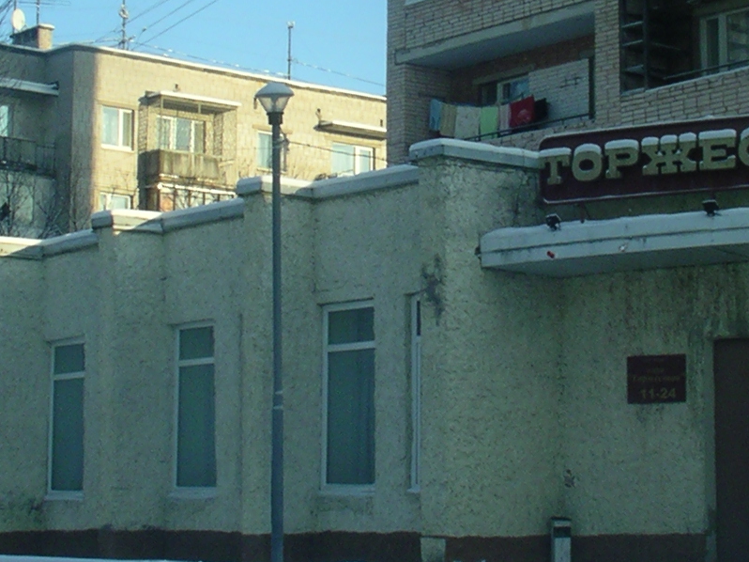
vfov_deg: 15.6
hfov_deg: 20.6
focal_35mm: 95
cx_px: 503
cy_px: 255
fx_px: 2055
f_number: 6.9
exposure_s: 1/100
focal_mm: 5.7
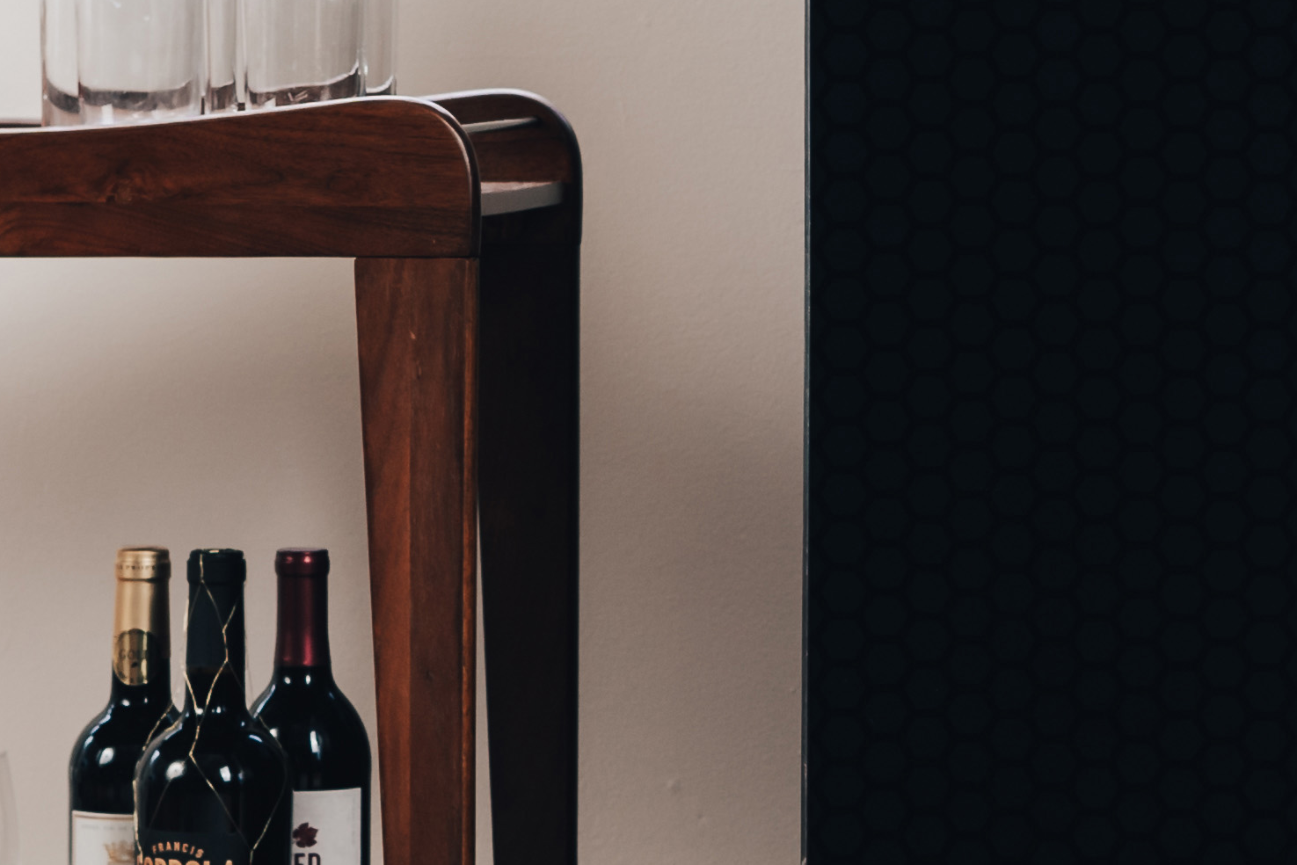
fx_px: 7134
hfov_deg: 10.3
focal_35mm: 198
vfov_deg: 6.9
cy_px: 335
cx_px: 1240
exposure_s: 1/40
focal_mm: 50
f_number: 5
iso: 100
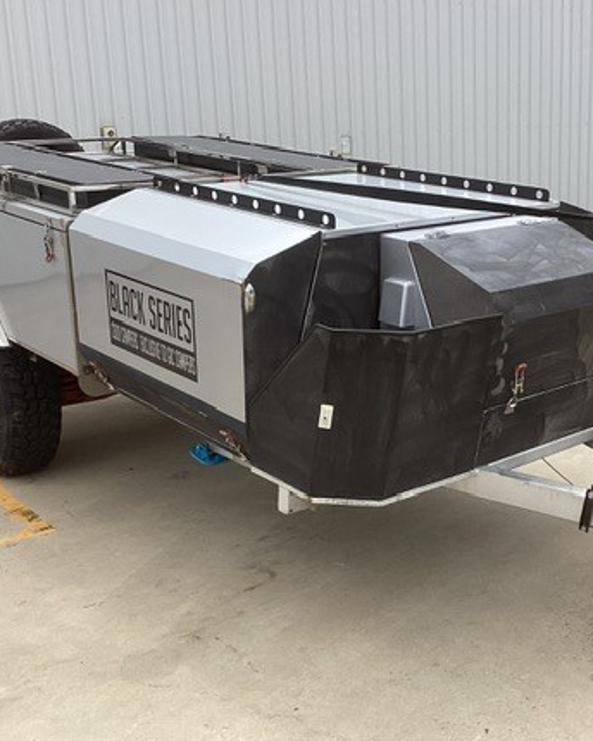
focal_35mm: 45
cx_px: 395
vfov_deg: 41.1
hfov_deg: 33.1
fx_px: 987
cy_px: 396
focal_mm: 3.3
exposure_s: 1/867
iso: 25
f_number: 2.4
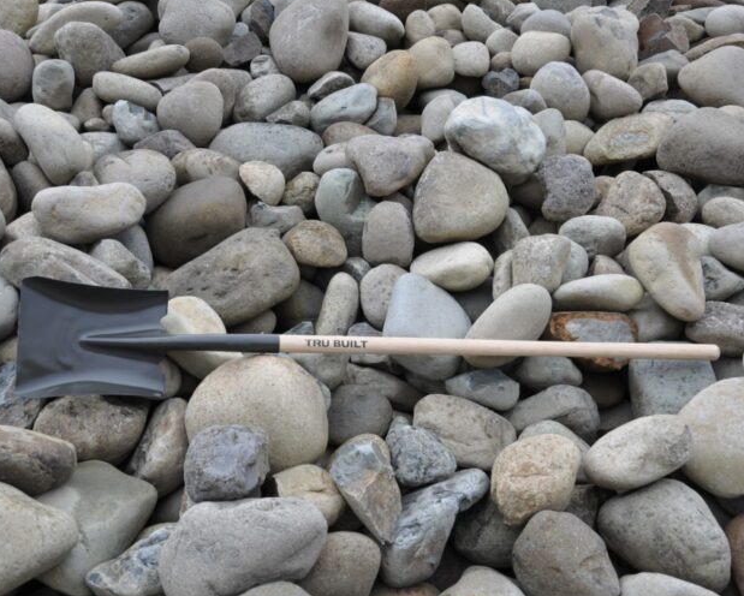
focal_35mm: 44
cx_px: 379
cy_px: 298
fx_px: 960
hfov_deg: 42.4
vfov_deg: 34.5
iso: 200
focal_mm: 25
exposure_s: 1/160
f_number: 6.3
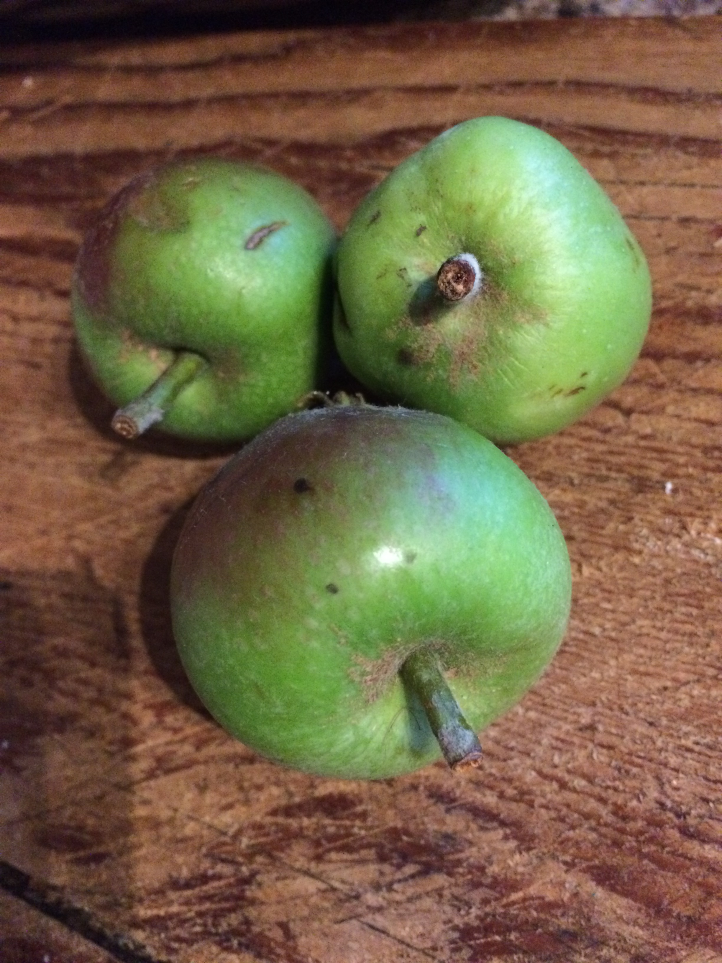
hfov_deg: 48.2
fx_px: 806
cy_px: 482
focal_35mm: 29
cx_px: 361
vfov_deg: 61.7
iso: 500
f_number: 2.2
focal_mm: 4.15
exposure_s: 1/17
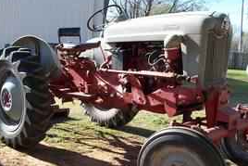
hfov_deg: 41.0
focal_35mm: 48
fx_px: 331
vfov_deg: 28.0
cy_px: 109
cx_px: 105
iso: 80
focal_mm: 6
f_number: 2.7
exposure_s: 1/425
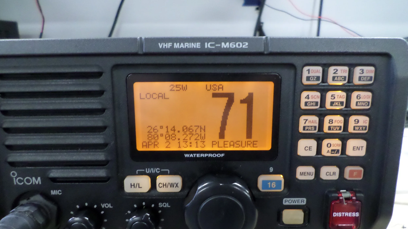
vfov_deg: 40.9
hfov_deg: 67.9
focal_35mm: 28
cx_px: 204
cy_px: 155
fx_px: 303
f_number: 2.5
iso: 400
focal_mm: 4.5
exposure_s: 1/20
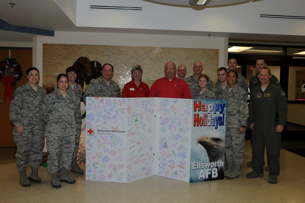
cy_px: 102
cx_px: 152
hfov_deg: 54.5
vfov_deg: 37.8
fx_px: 296
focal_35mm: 35
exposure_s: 1/200
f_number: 5.6
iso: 800
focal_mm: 35
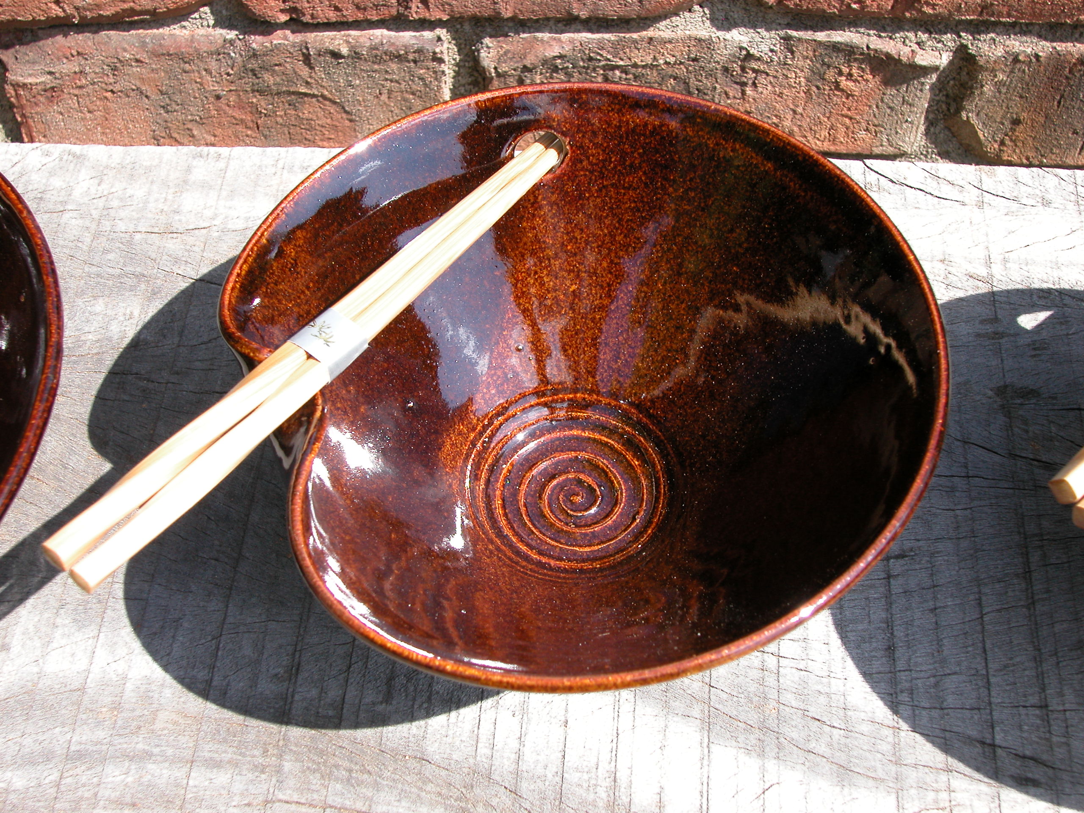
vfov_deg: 32.2
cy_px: 406
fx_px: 1409
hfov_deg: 42.1
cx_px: 542
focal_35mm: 45
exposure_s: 1/212
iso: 100
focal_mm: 11.4
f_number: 5.2
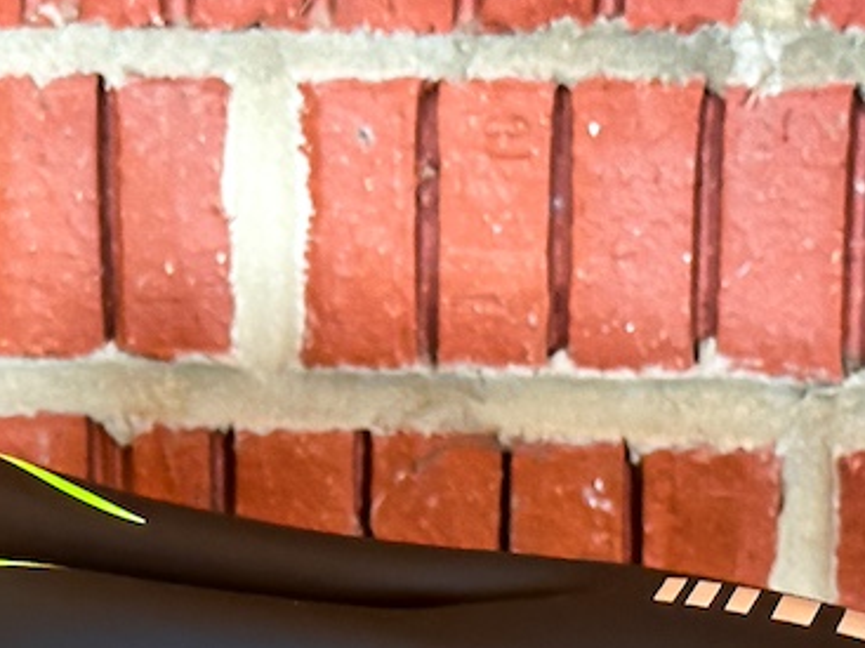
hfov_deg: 12.5
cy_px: 818
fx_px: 3922
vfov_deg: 9.3
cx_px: 106
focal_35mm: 157
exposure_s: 1/35
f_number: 1.8
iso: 250
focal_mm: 6.86
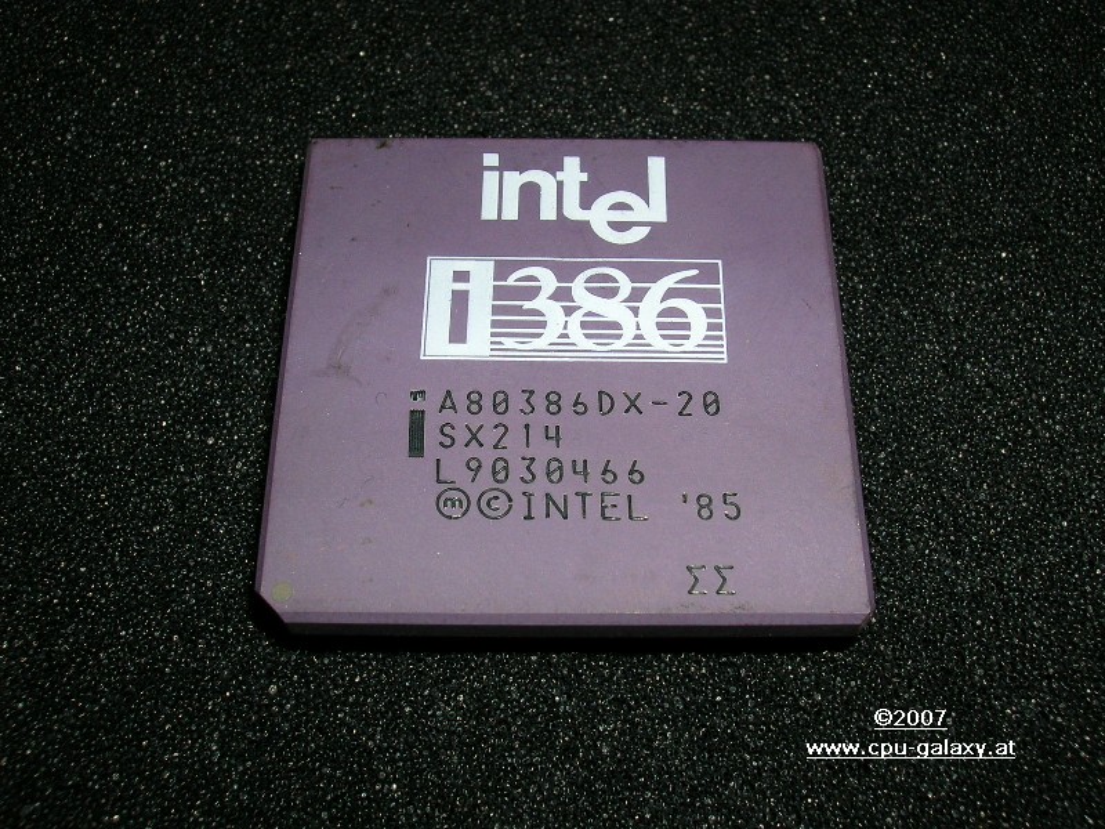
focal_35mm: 42
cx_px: 552
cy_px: 414
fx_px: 1341
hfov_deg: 44.8
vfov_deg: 34.3
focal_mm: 7
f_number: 5.2
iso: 50
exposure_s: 1/60.1
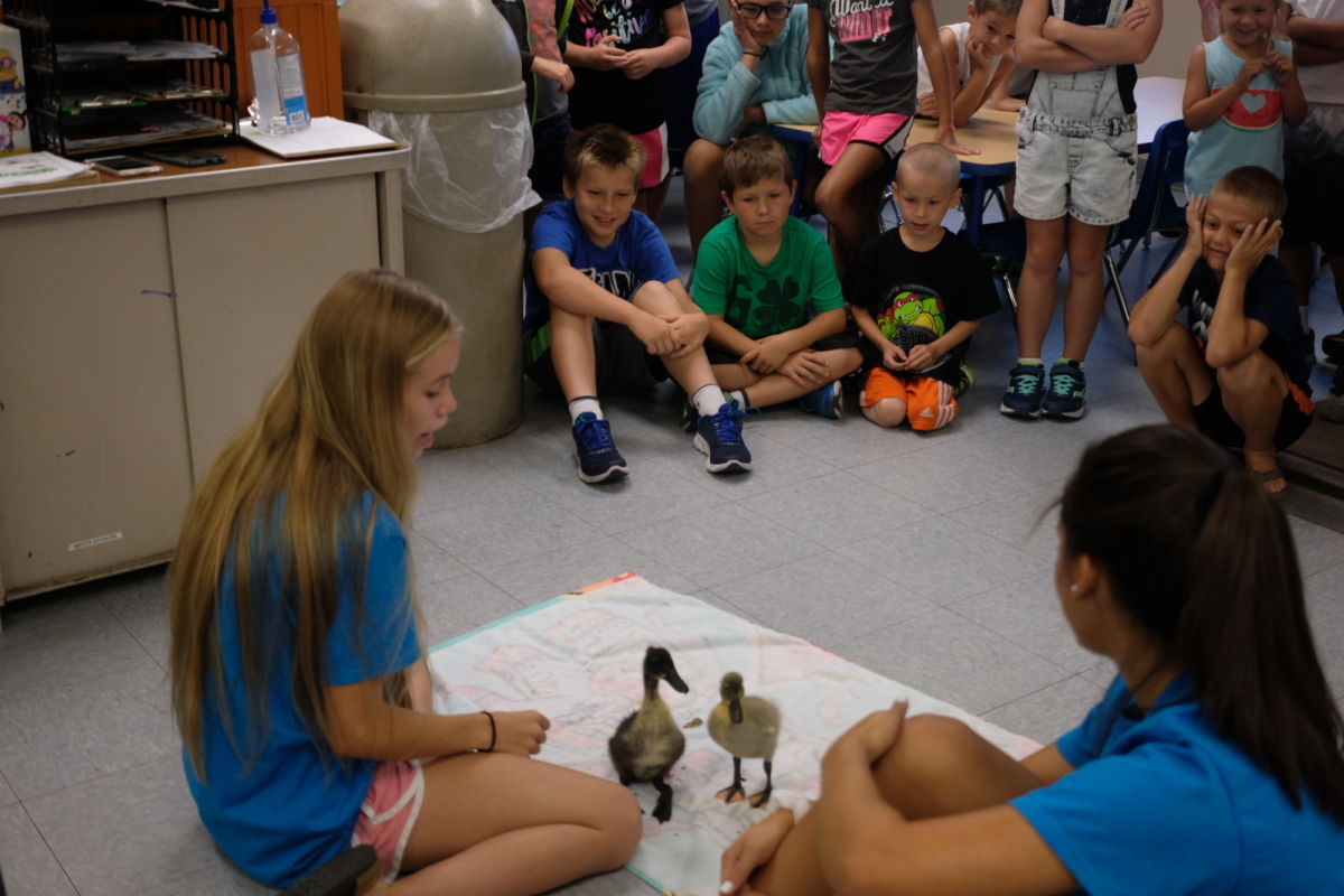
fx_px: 1531
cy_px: 448
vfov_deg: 32.6
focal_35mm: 41
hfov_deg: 47.4
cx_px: 672
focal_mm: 27
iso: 500
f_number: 2.8
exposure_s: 1/125
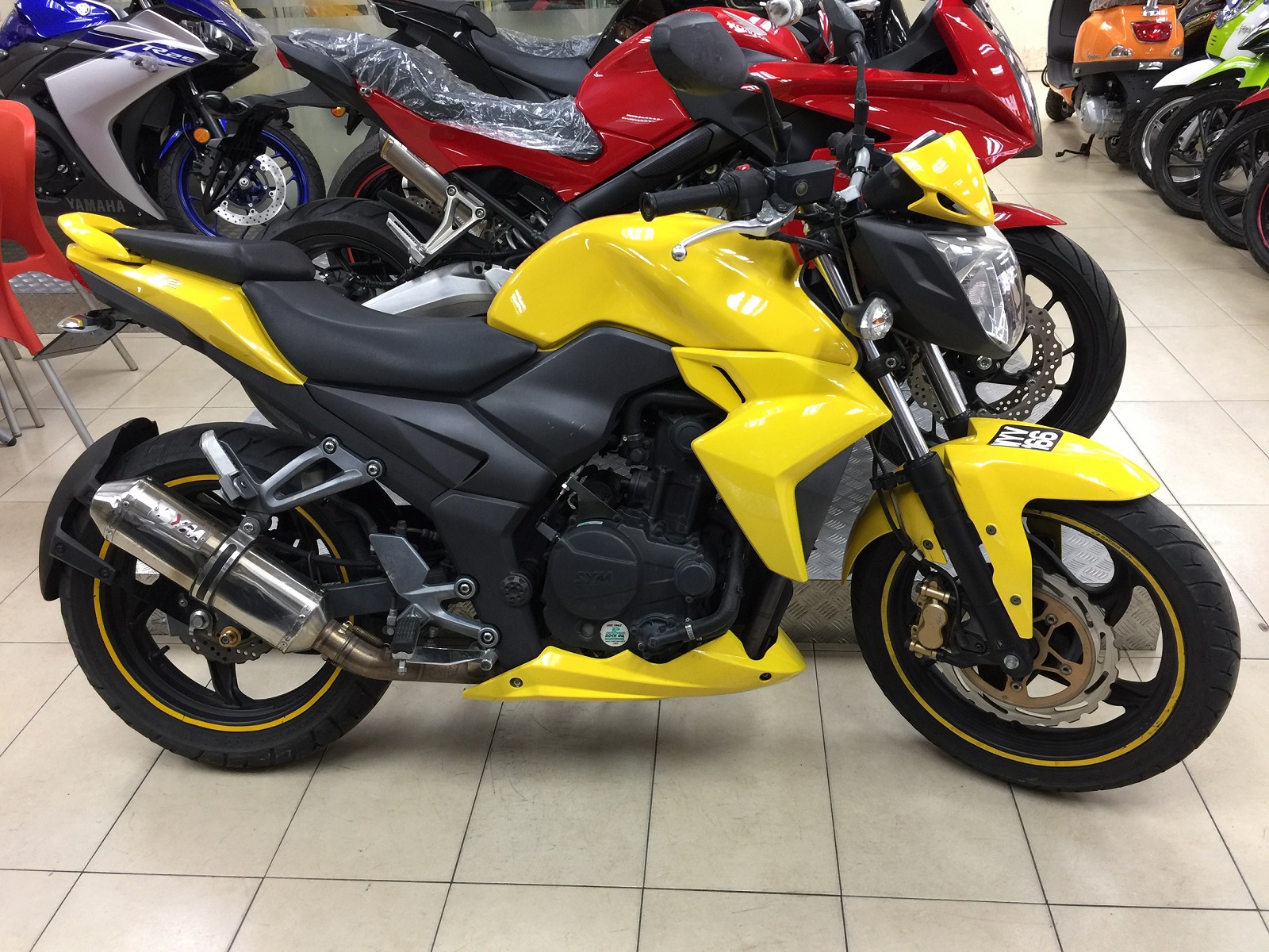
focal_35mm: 29
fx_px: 1063
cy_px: 476
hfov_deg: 61.7
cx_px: 634
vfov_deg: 48.2
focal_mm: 4.15
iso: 64
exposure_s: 1/17
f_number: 2.2
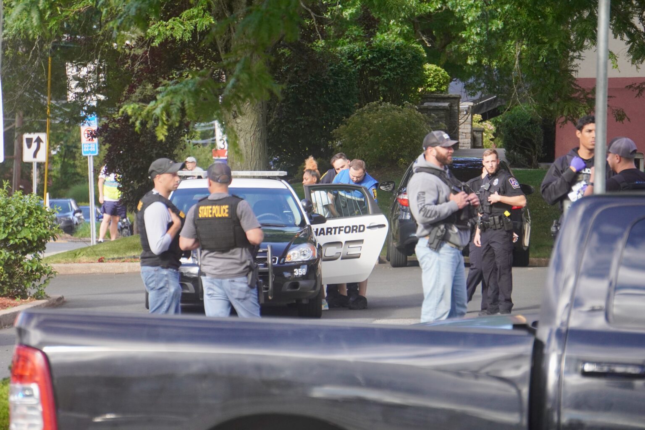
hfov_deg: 6.5
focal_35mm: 315
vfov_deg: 4.4
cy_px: 215
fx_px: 5643
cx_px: 322
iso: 640
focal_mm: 210
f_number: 6.3
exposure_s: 1/400
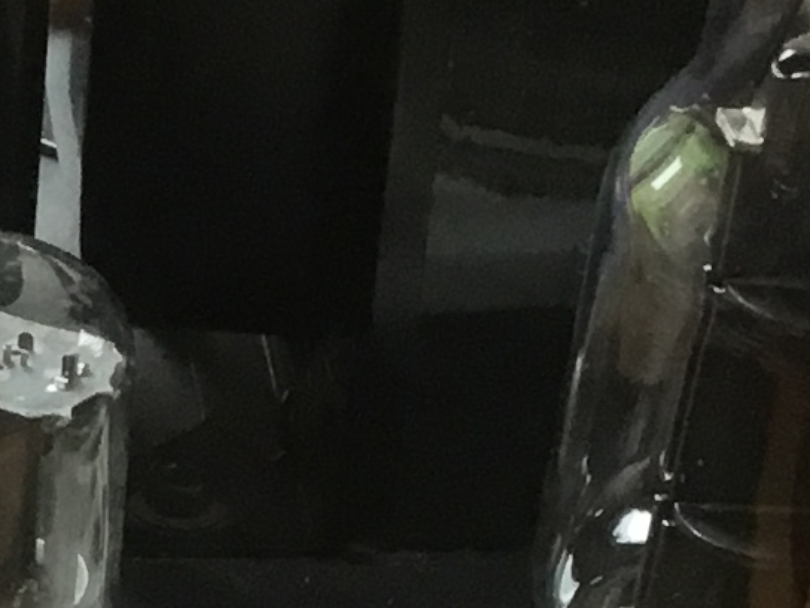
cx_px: -348
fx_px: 4352
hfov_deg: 10.3
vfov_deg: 7.8
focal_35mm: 186
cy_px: 902
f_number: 2.4
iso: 40
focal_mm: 3.3
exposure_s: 1/33
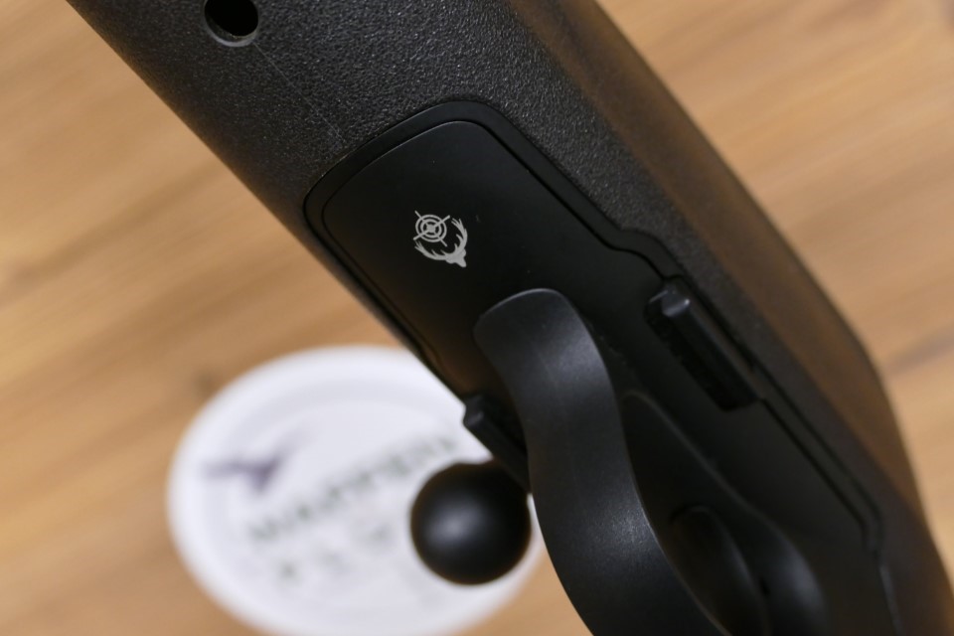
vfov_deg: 29.9
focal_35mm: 45
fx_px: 1192
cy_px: 318
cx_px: 477
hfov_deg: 43.6
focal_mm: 16.24
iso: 1250
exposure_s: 1/80
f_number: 3.2
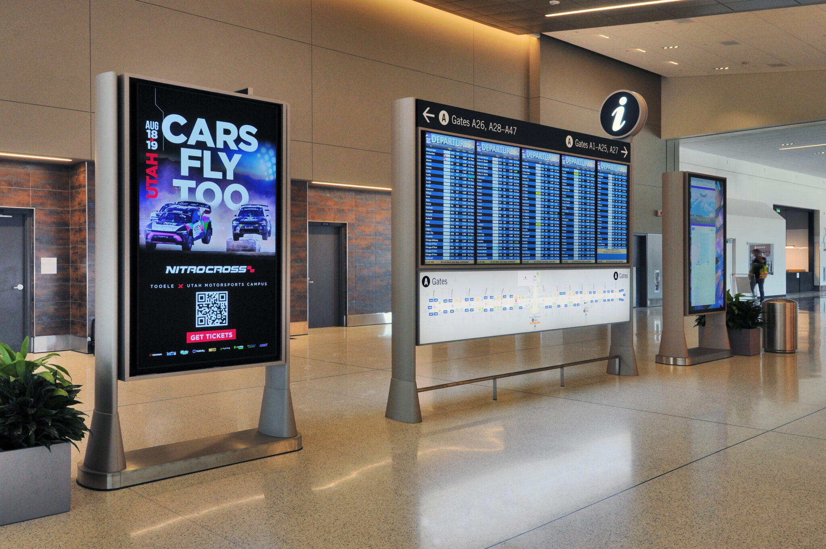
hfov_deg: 62.0
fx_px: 687
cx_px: 413
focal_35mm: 30
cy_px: 274
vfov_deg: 43.5
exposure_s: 1/13
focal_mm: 20
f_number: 11
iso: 400
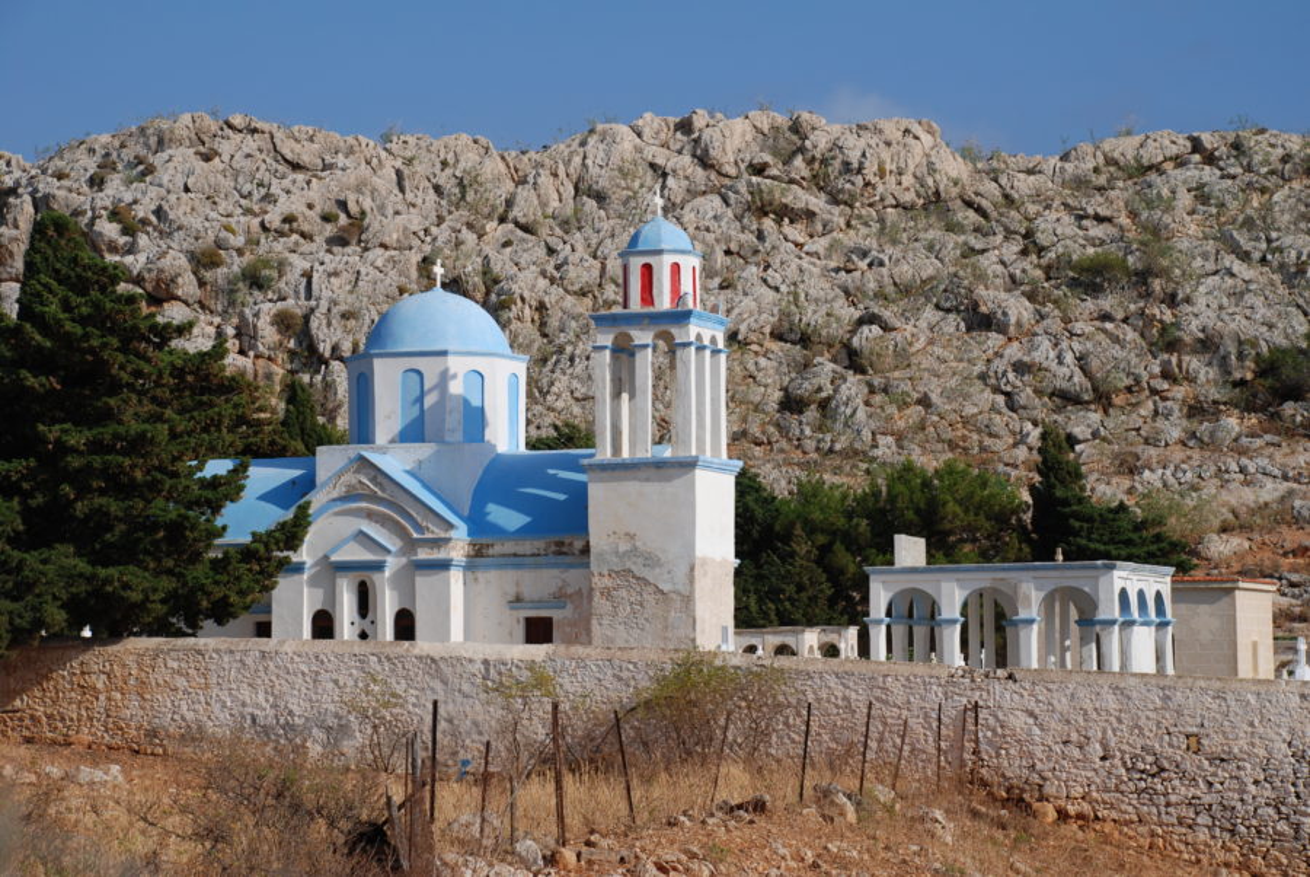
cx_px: 655
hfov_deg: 20.6
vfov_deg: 13.9
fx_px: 3606
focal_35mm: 99
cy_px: 438
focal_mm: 66
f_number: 9
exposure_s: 1/400
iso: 100
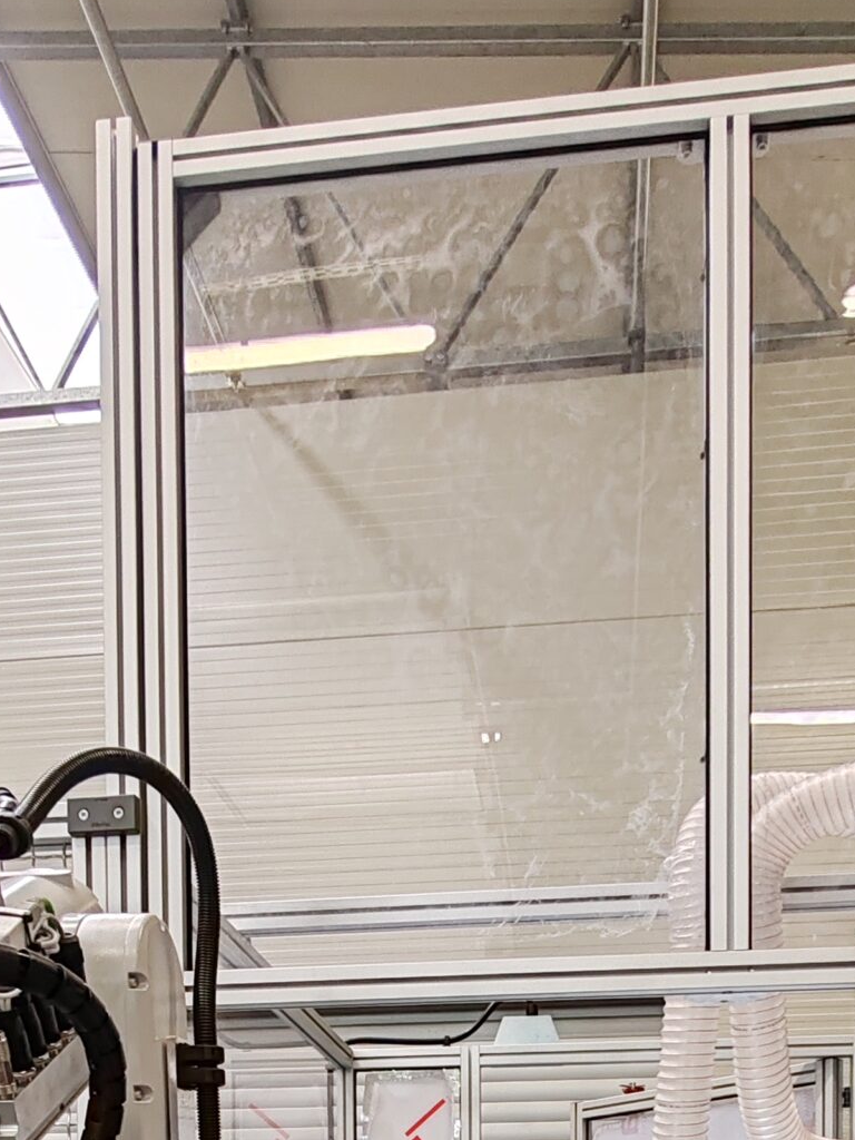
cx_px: 435
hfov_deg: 36.0
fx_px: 1317
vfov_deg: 36.9
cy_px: 1338
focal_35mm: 40
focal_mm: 1.96
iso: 64
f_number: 2.2
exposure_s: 1/33
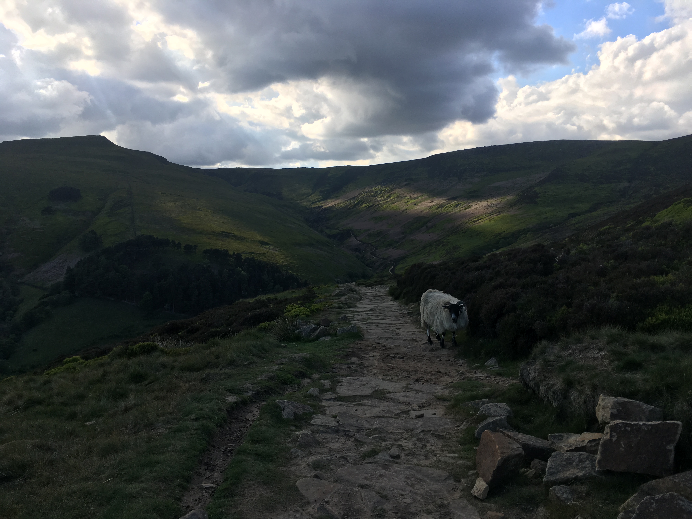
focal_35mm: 29
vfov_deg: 48.2
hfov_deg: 61.7
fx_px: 580
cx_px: 346
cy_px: 260
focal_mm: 4.15
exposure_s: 1/1083
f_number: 2.2
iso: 25
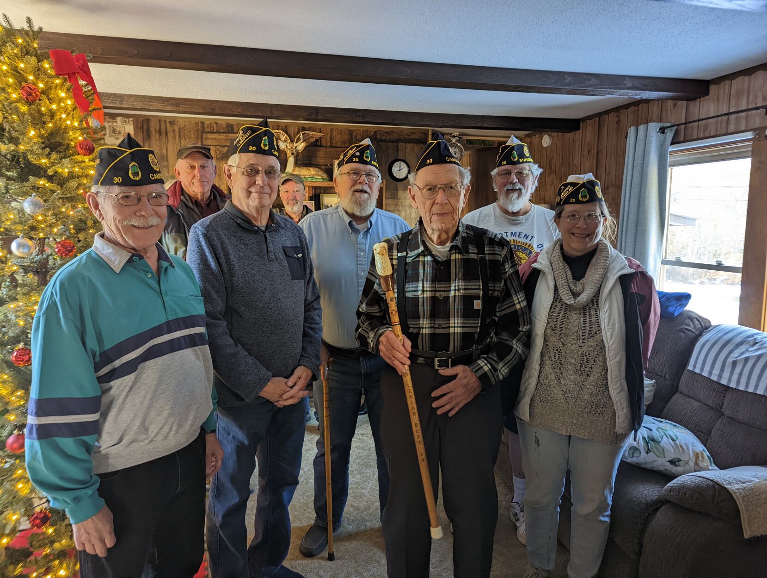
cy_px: 289
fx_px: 533
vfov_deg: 56.9
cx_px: 384
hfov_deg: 71.5
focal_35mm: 24
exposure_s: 1/23.8
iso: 82
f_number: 1.85
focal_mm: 6.81
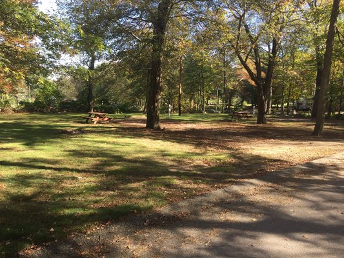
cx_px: 172
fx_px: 288
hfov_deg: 61.6
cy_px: 129
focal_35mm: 29
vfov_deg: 48.2
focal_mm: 4.15
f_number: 2.2
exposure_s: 1/267
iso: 32
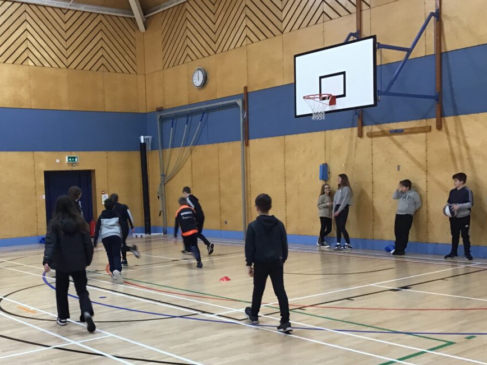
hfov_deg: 41.3
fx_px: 633
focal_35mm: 45
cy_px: 226
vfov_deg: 32.1
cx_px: 144
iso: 80
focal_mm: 3.3
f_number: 2.4
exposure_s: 1/33
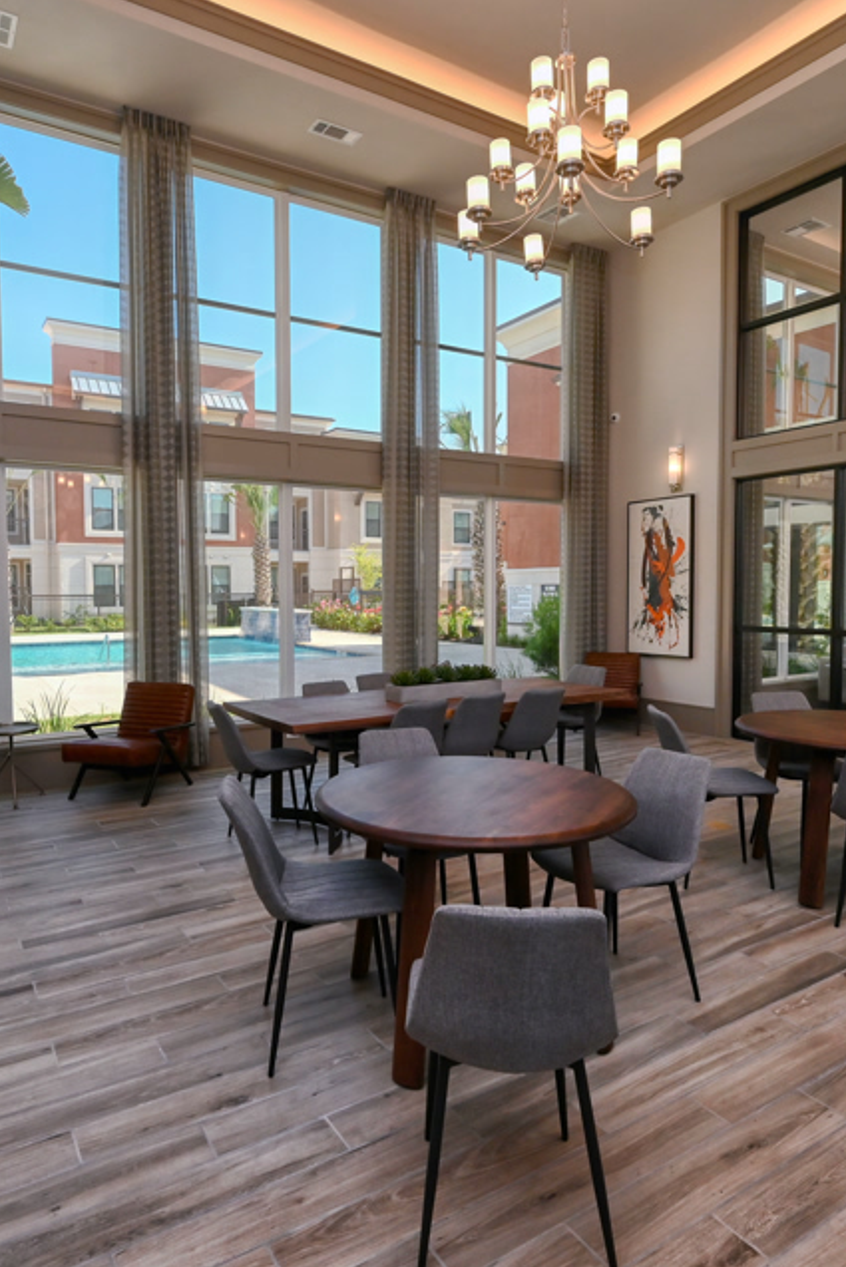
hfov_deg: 57.2
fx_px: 775
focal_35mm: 22
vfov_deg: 78.6
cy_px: 631
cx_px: 390
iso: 800
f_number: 7.1
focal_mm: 14
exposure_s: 1/200
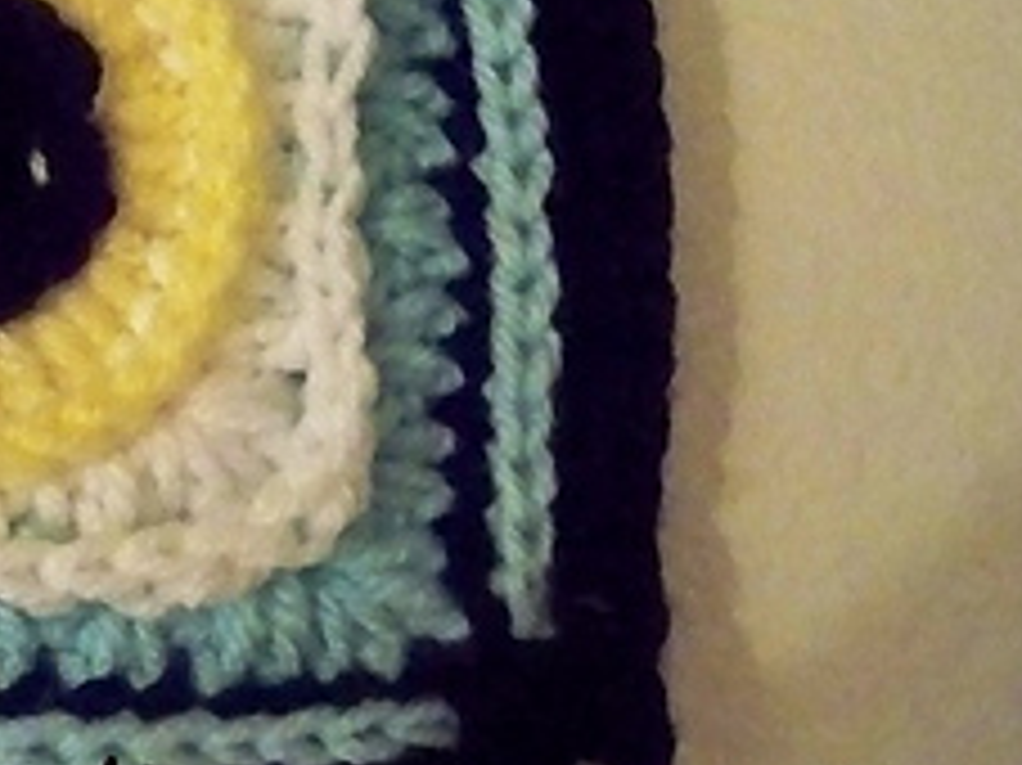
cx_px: -86
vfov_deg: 18.9
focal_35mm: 77
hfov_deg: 23.8
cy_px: 124
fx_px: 2272
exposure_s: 1/30
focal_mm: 6.3
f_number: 3.1
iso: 2500
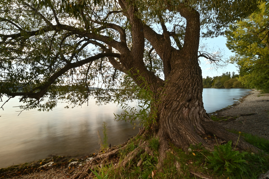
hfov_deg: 100.4
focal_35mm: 15
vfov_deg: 77.3
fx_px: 112
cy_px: 90
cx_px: 134
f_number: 22
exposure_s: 8
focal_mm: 10
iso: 100
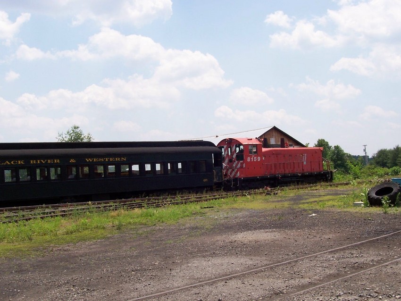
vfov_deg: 31.5
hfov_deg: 41.2
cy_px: 150
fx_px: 533
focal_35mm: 46
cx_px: 200
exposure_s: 1/500
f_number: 5.6
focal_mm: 7
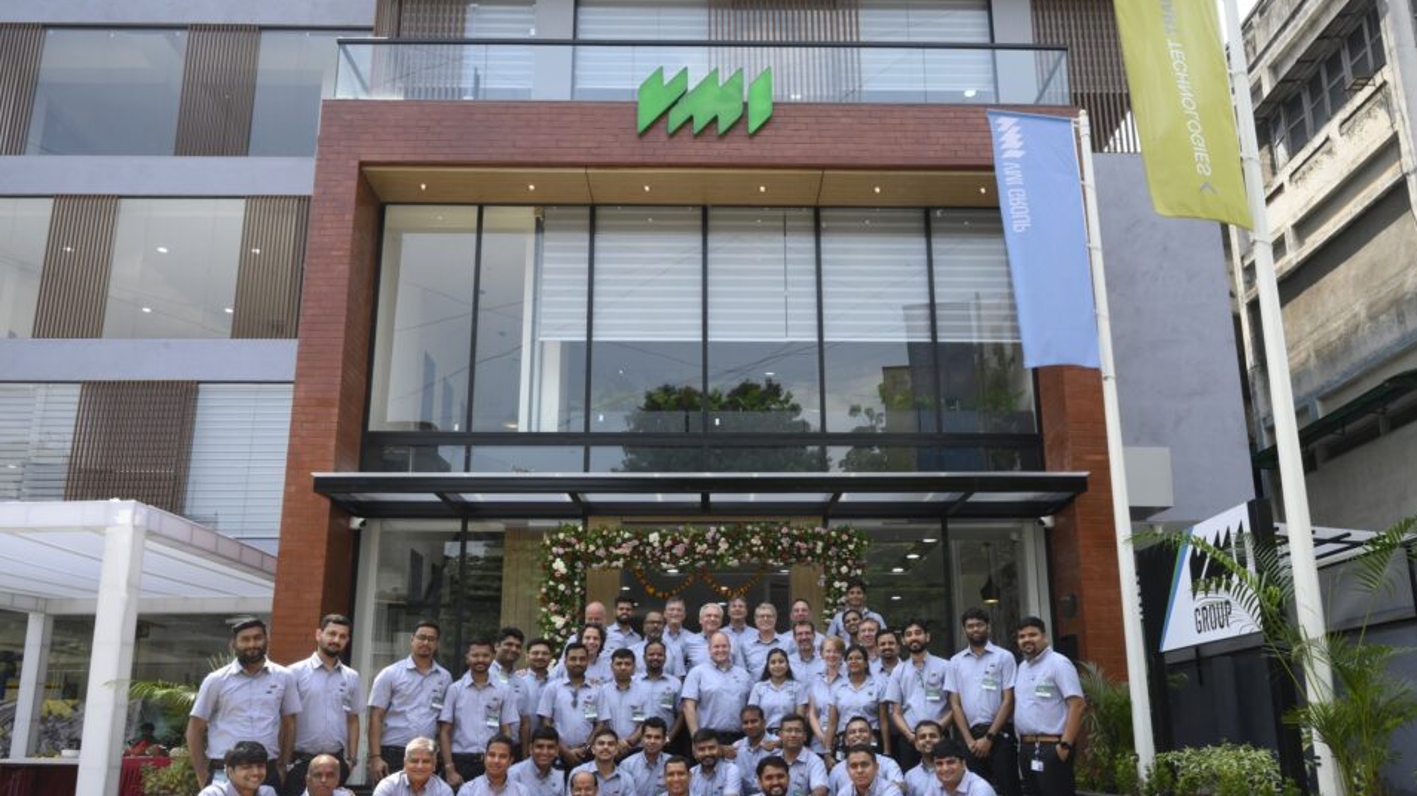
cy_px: 500
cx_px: 737
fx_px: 1014
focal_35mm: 27
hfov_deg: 69.8
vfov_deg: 42.5
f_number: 16
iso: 1000
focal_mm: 24
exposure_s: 1/200
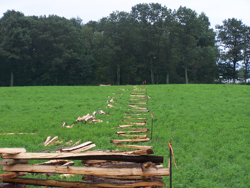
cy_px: 94
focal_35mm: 117
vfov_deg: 12.7
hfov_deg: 16.8
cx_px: 125
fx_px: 845
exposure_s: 1/90
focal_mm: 19.4
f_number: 3.2
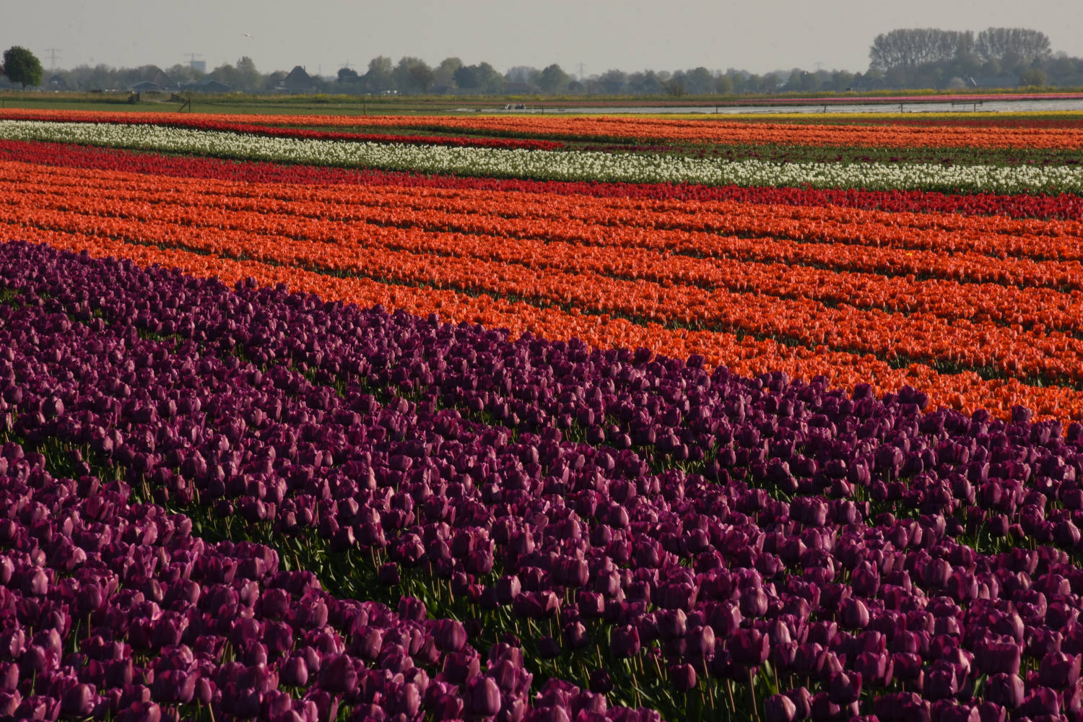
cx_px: 542
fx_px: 6317
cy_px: 361
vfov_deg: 6.5
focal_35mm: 210
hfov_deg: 9.8
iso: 250
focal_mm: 140
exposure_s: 1/125
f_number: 22
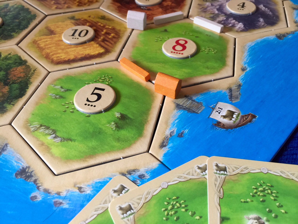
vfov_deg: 48.2
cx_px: 149
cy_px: 112
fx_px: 250
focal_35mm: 29
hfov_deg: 61.7
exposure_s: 1/15
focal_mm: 4.15
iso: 40
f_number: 2.2
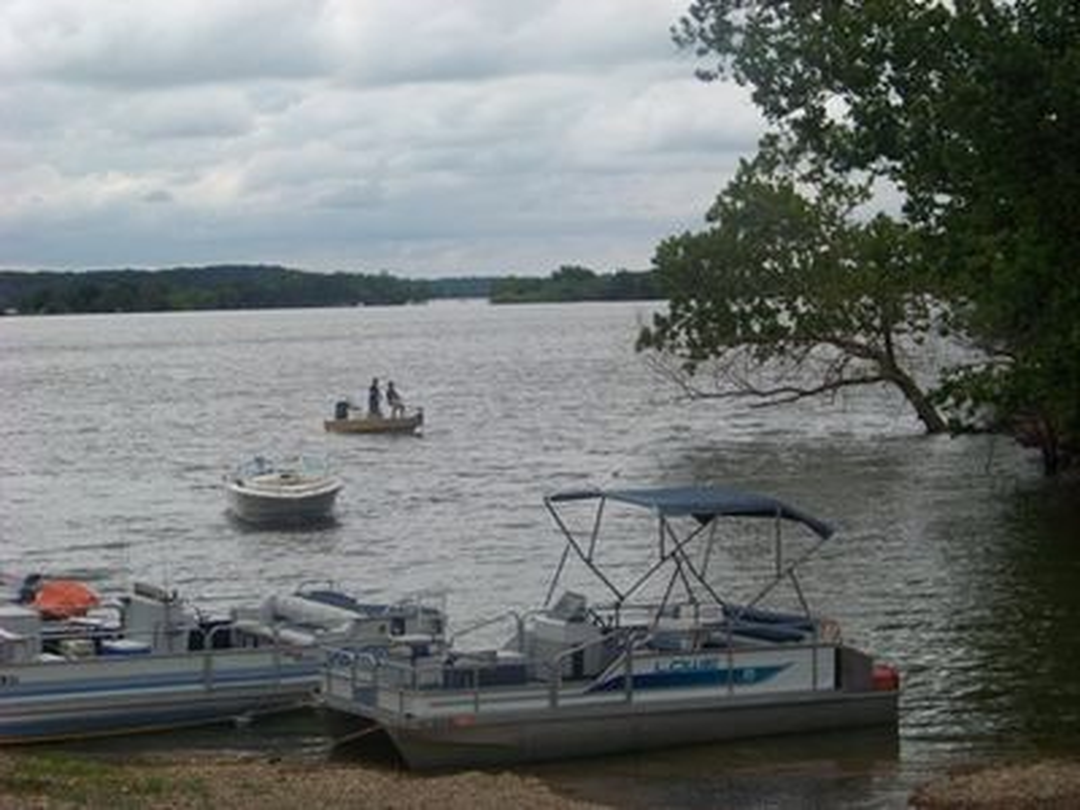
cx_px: 540
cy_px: 405
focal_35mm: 87
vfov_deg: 17.0
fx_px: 2714
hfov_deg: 22.5
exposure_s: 1/1000
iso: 63
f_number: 3.2
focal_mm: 14.6
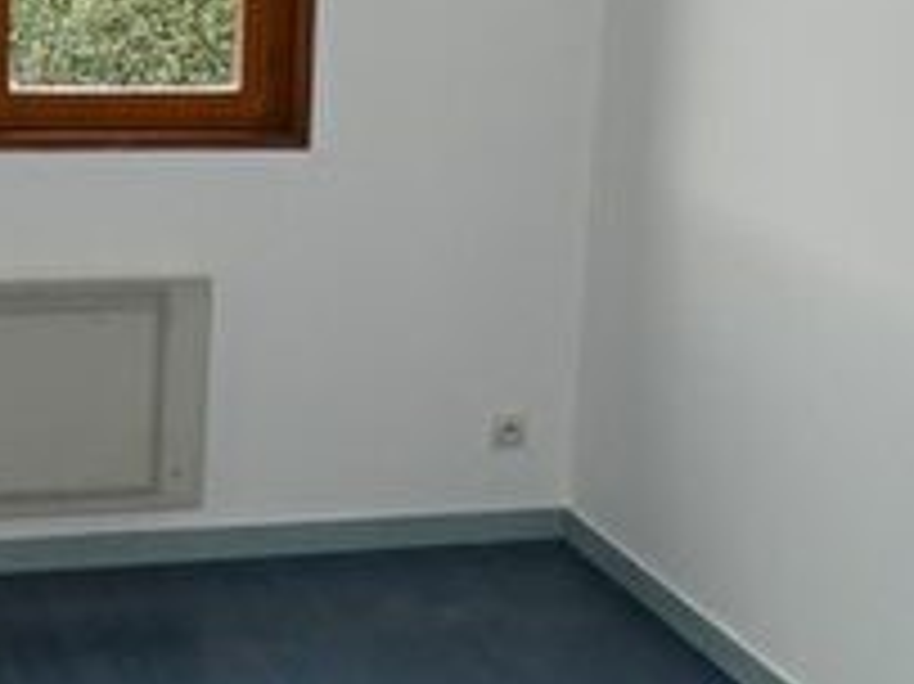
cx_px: 185
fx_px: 1821
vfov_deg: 21.1
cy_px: 146
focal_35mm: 69
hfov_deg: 27.6
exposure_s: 1/60
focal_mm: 3.6
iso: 200
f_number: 2.8
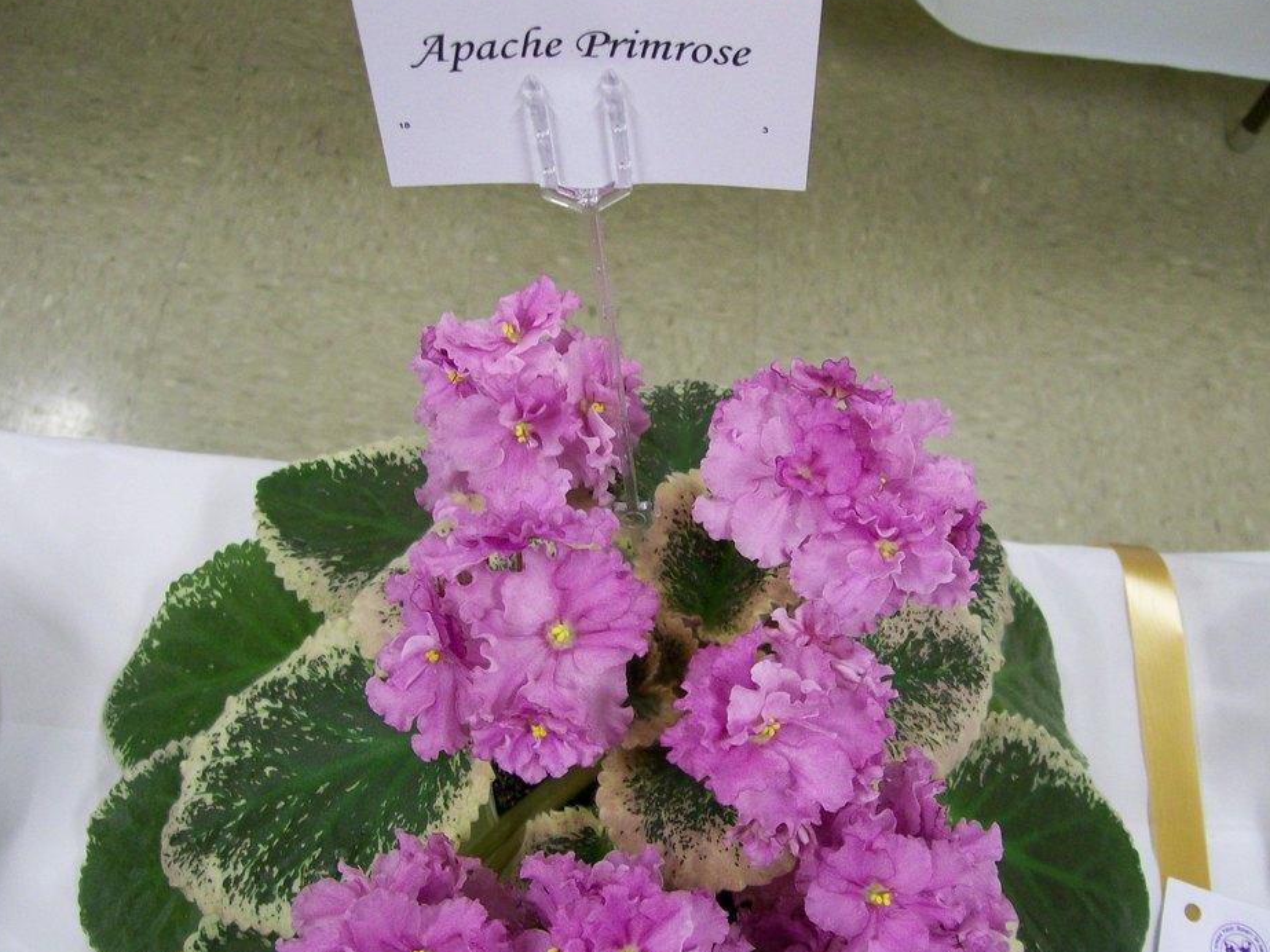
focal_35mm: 39
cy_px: 498
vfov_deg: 36.8
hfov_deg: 47.9
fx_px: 1431
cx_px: 660
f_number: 2.7
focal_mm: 6
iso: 160
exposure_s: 1/16.8
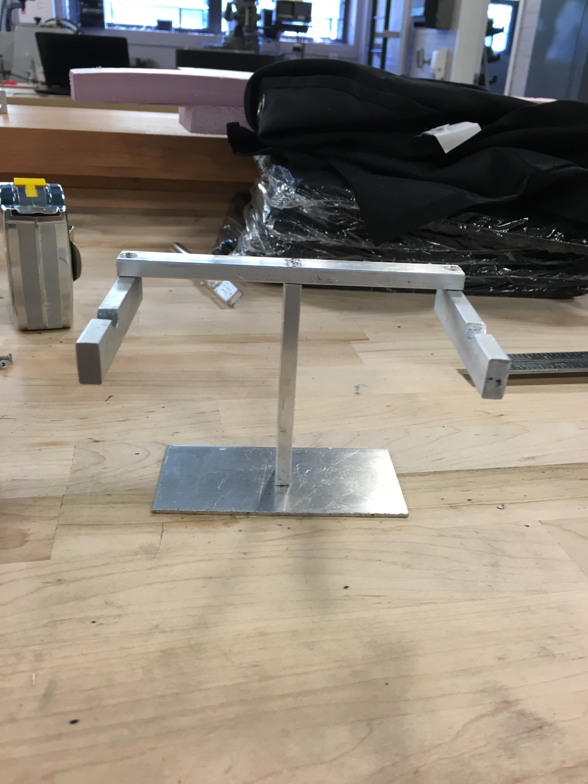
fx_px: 657
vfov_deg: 61.7
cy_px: 392
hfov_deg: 48.2
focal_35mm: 29
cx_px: 294
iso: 64
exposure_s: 1/30
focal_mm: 4.15
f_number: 2.2
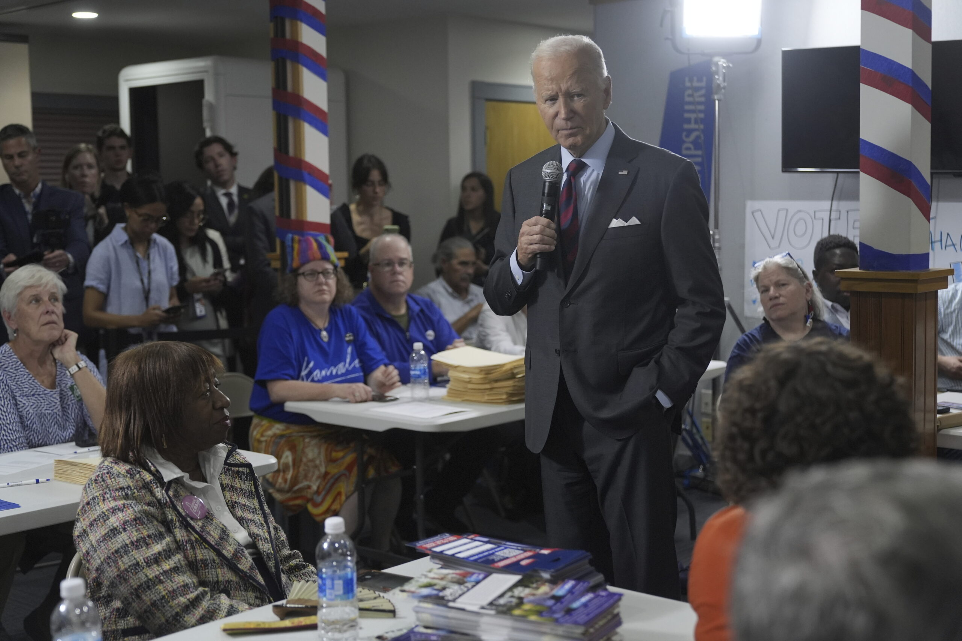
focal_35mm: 47
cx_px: 481
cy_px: 320
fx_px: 1256
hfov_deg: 41.9
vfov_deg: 28.7
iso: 2500
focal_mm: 47
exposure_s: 1/640
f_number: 2.8
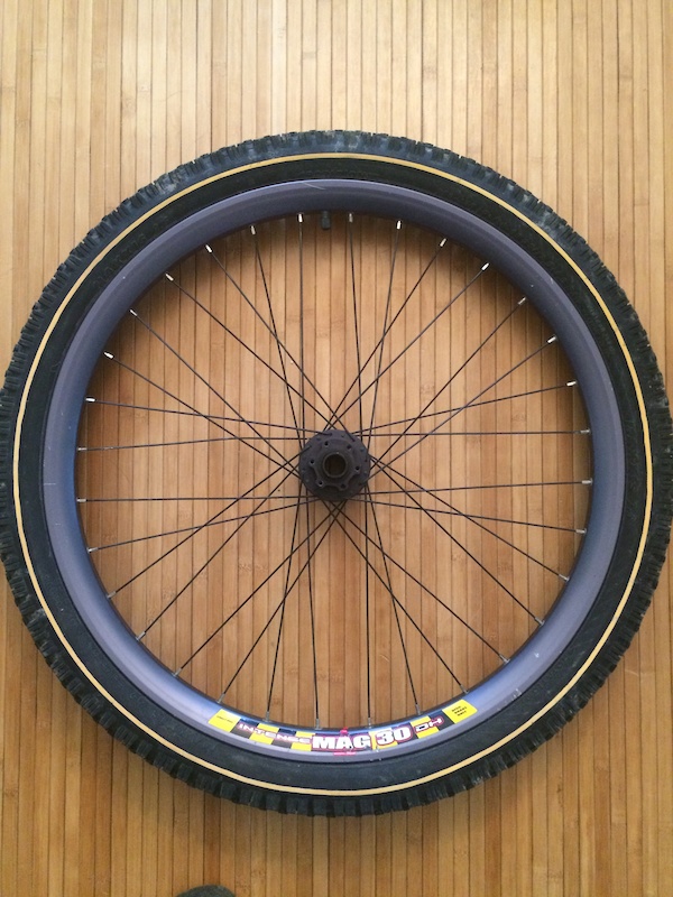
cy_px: 448
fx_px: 752
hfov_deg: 48.2
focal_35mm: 29
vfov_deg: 61.7
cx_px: 336
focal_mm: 4.15
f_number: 2.2
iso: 320
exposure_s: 1/15
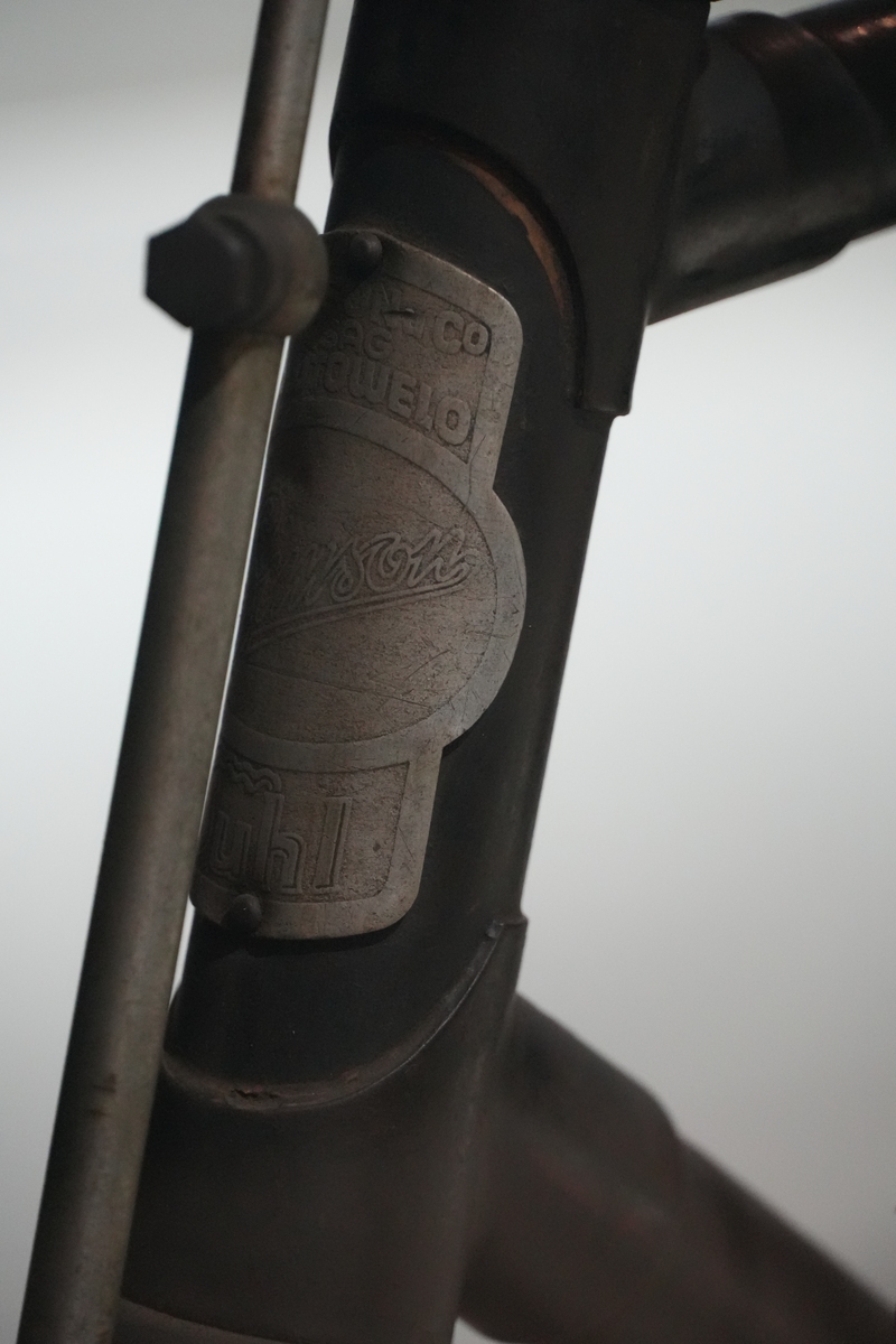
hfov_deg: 6.8
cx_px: 448
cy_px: 672
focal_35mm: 202
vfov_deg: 10.2
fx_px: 7559
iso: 6400
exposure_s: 1/40
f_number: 5.6
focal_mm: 135
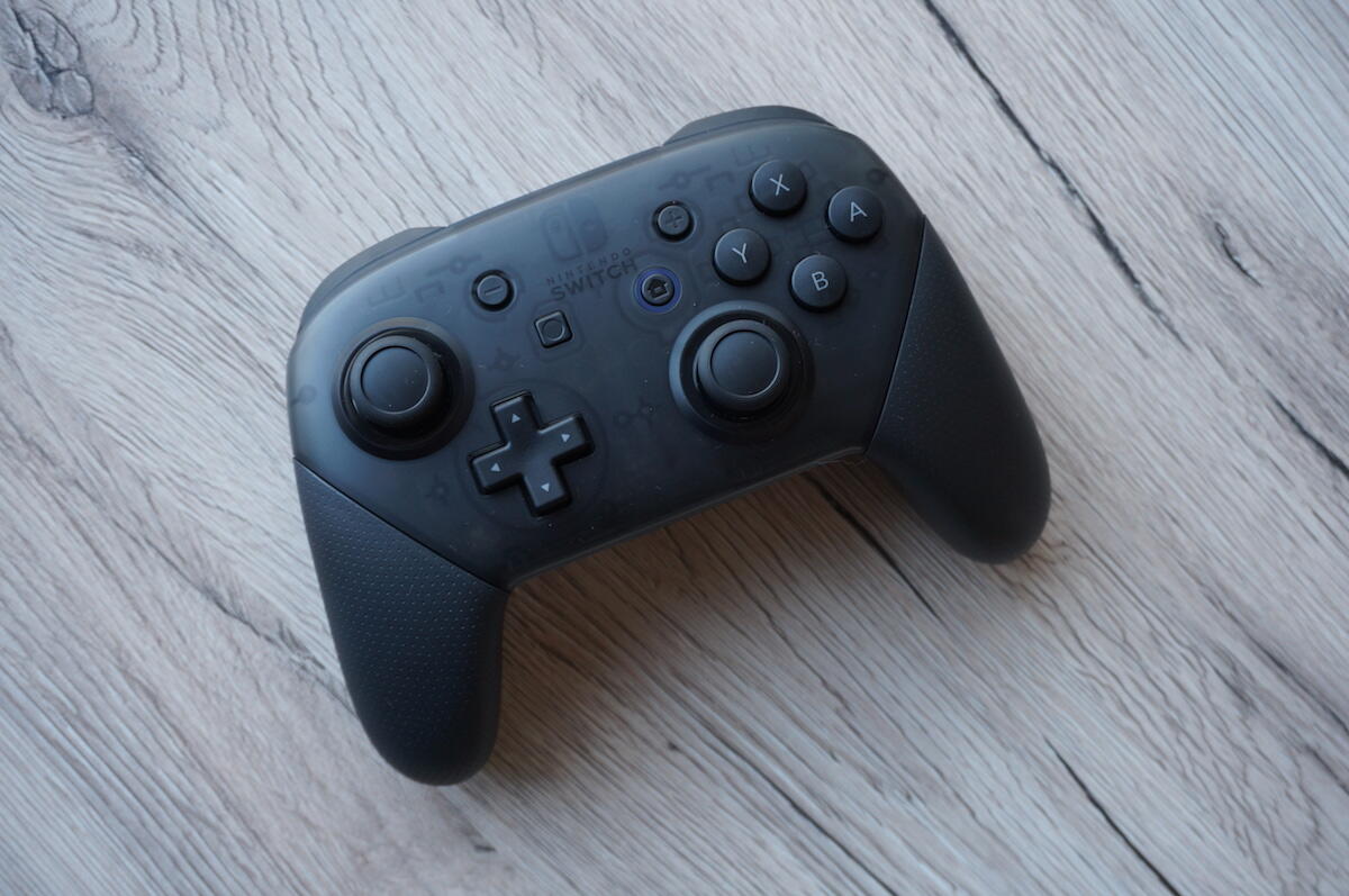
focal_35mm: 44
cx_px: 674
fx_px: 1628
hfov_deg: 45.0
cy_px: 448
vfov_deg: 30.8
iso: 400
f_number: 4.5
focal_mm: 29
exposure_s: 1/60
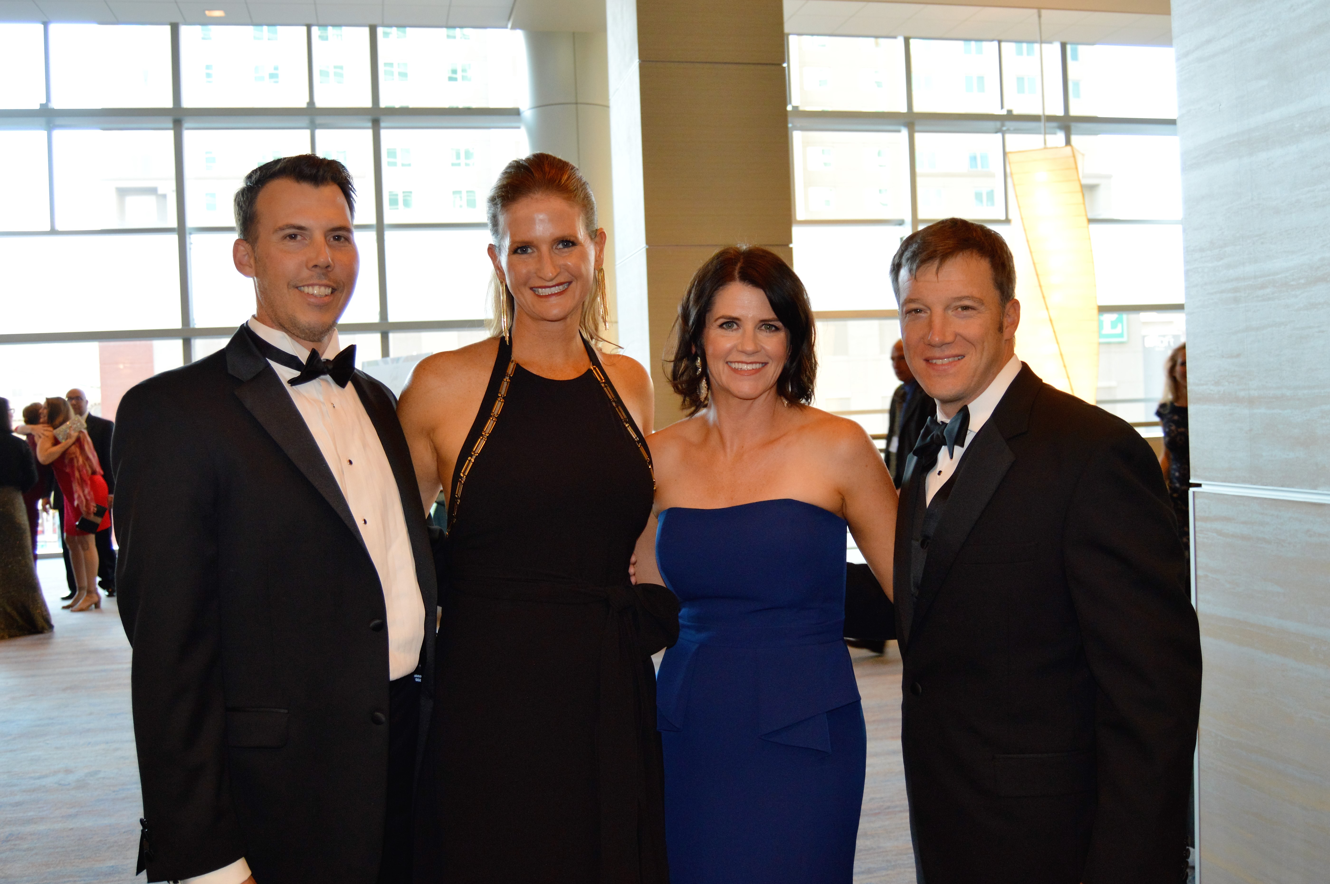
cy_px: 442
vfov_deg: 39.9
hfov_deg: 57.3
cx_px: 665
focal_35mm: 33
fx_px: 1218
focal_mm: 22
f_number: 3.5
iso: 720
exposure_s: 1/60
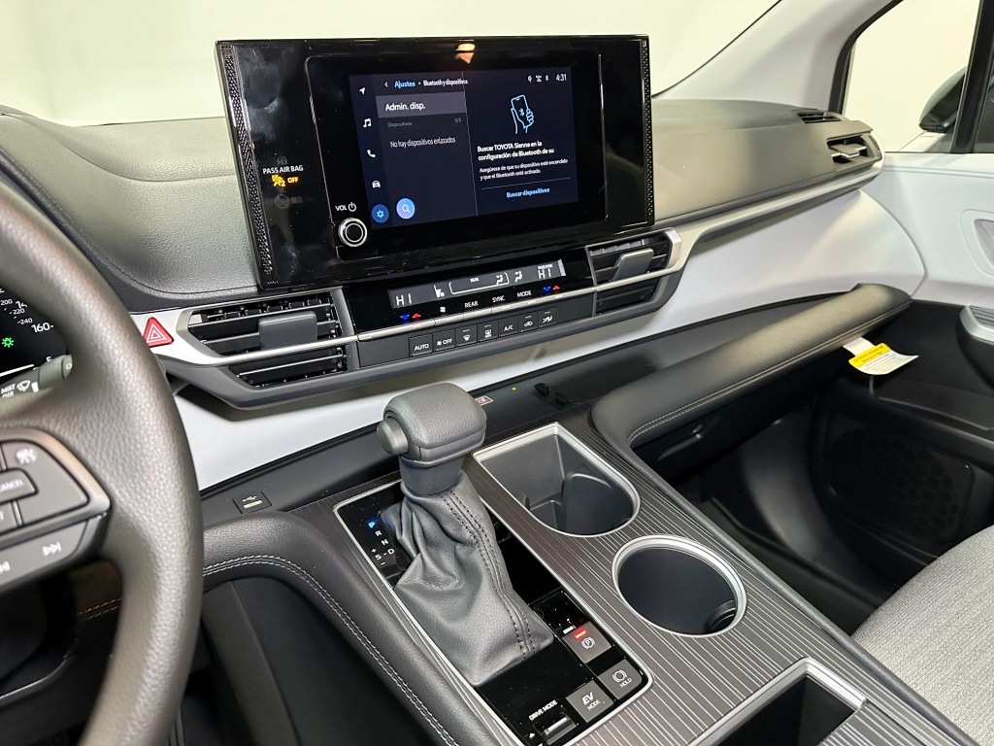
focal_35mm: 24
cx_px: 497
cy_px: 373
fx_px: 689
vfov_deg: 56.8
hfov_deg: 71.6
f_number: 1.78
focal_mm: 6.86
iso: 800
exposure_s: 1/40
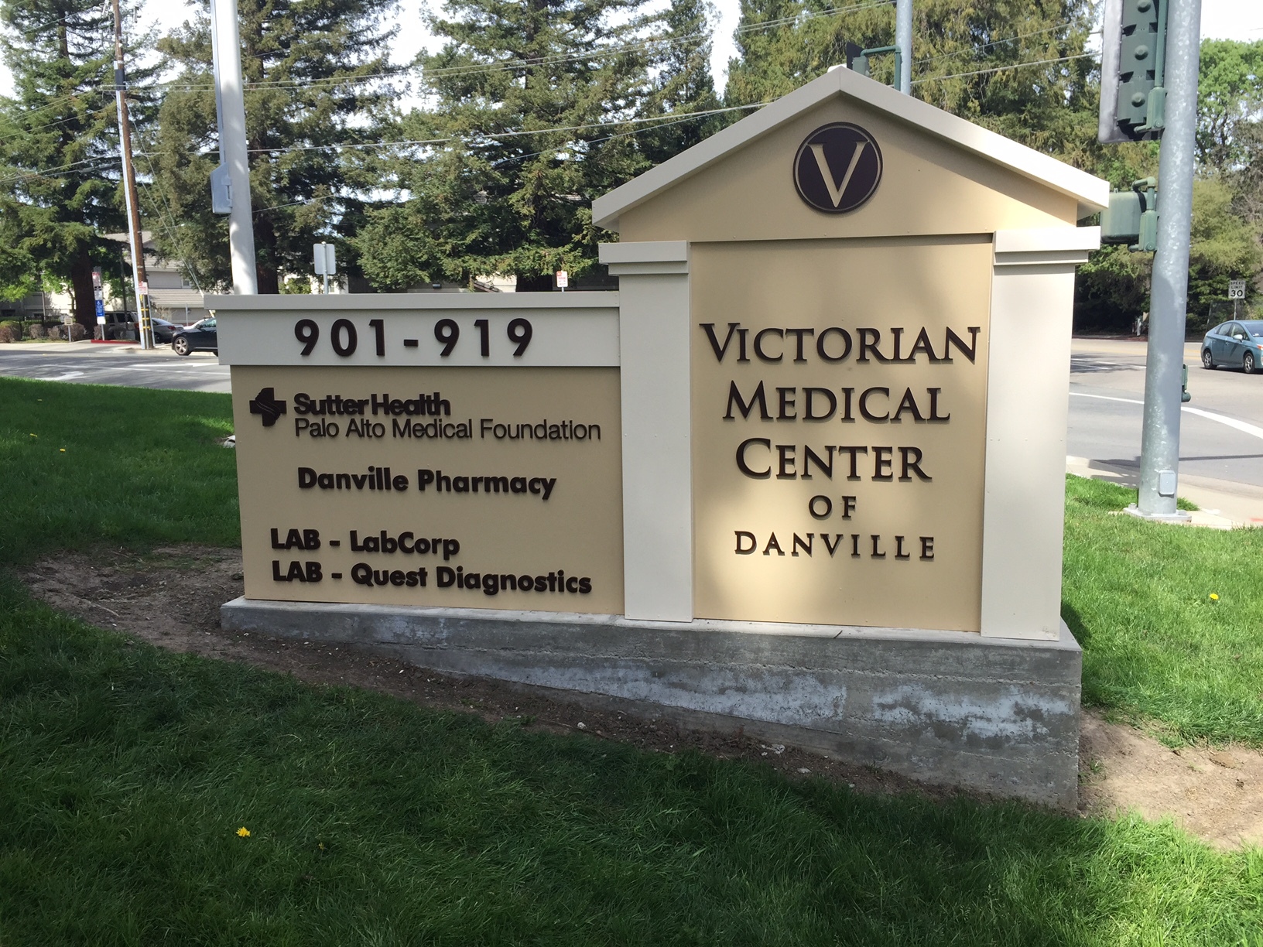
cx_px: 632
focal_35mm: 29
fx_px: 1058
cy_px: 474
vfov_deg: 48.2
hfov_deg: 61.7
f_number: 2.2
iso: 32
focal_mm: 4.15
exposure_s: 1/760
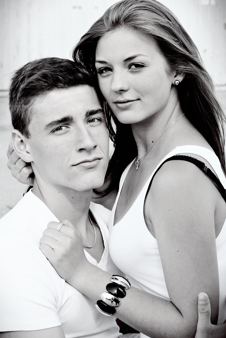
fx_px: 704
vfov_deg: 27.0
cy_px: 169
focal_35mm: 75
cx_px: 113
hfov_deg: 18.2
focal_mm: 50
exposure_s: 1/125
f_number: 10
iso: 200
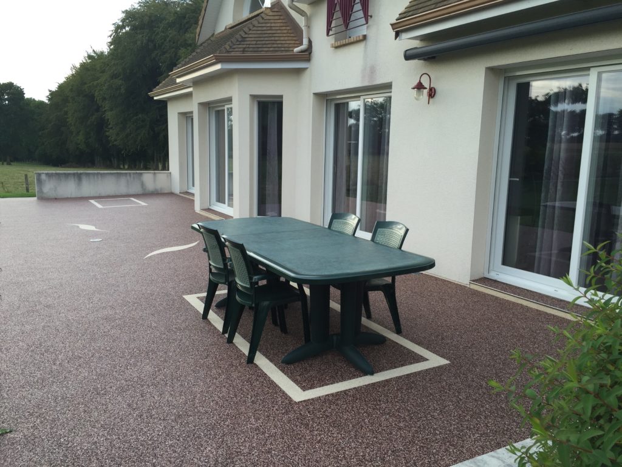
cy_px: 234
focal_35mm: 29
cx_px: 311
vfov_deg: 48.2
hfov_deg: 61.7
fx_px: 521
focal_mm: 4.15
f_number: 2.2
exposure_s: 1/243
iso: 32
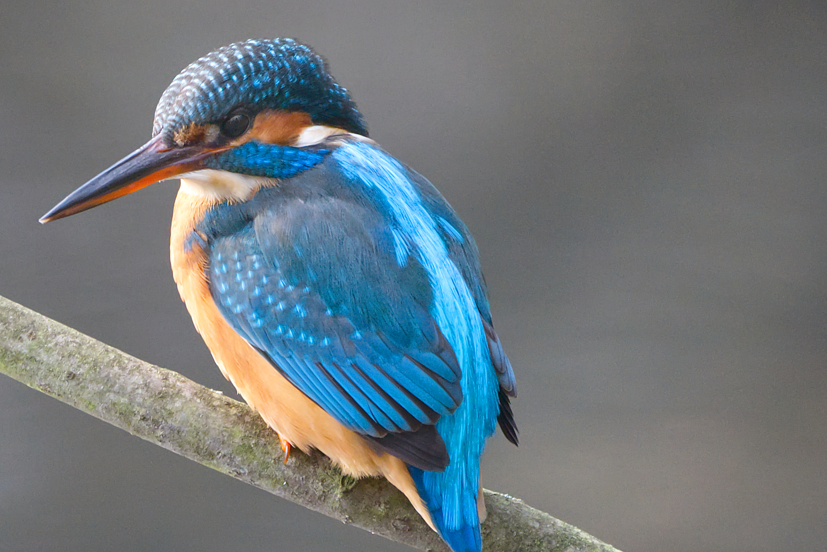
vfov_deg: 1.1
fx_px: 29658
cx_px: 240
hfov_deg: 1.6
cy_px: 268
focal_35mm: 1291
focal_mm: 600
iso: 4000
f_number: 6.3
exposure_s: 1/500
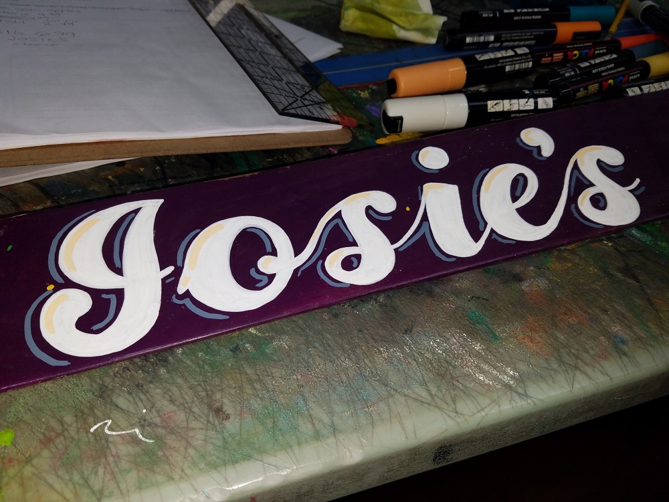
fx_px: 502
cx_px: 334
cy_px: 251
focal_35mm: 26
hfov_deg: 67.3
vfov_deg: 53.1
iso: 50
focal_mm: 4.2
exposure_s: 1/197
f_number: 1.7
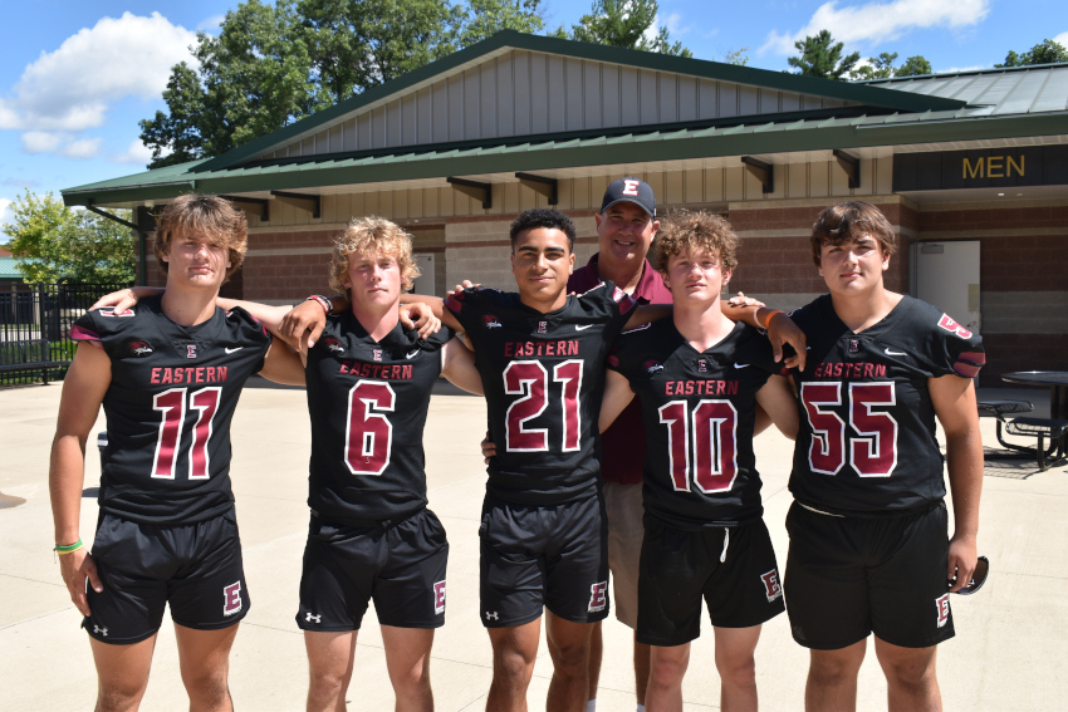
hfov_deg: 53.1
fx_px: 1068
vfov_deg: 36.9
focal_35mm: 36
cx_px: 534
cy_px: 356
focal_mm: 24
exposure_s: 1/320
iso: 200
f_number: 10
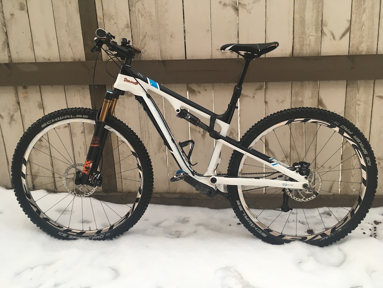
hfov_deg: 61.7
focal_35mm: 29
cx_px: 192
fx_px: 321
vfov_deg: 48.2
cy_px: 144
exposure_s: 1/40
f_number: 2.2
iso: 25
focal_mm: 4.15
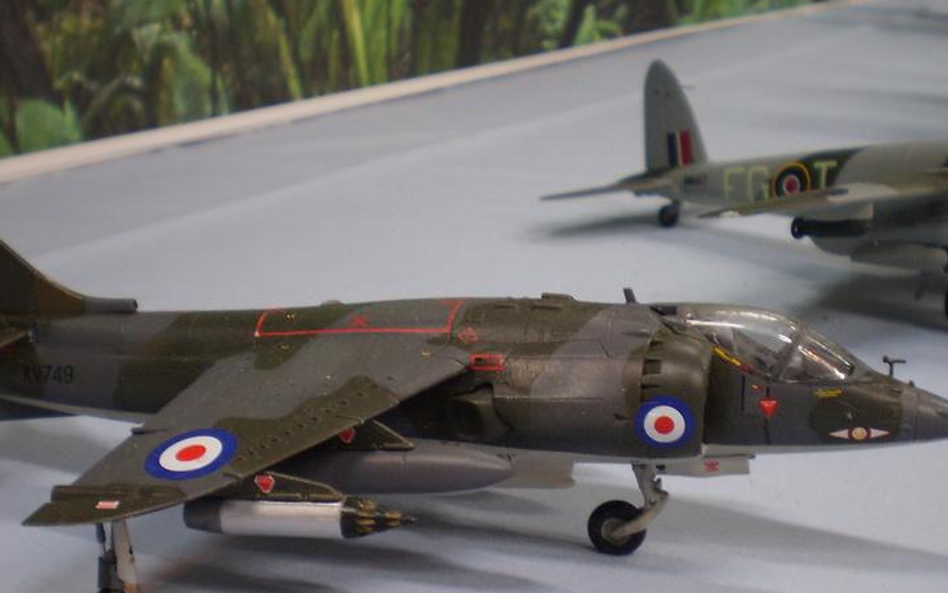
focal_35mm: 64
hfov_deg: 32.0
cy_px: 342
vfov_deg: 20.3
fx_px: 1654
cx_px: 486
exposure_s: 1/15
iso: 125
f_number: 3.5
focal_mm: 7.4
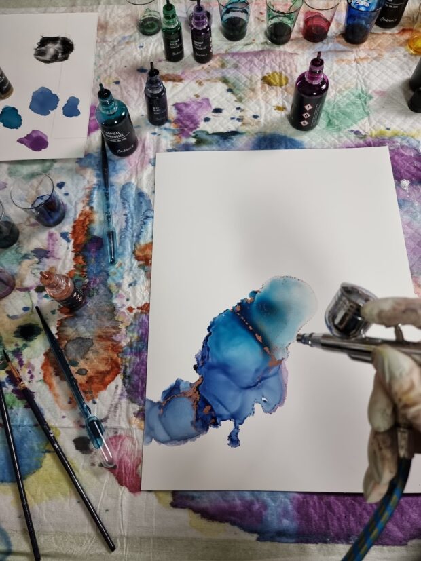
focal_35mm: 24
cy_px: 280
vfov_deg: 71.6
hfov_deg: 56.8
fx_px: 389
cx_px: 210
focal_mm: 6.7
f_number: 1.8
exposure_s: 1/100
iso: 200
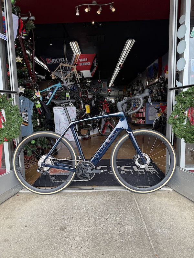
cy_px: 129
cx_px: 97
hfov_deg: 56.8
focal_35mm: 24
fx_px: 179
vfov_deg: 71.6
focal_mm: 6.76
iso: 80
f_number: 1.78
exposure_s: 1/377
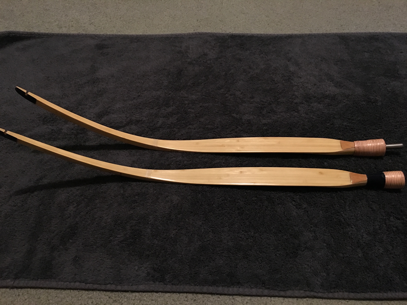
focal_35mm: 29
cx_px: 204
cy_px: 152
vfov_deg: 48.2
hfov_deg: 61.7
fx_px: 341
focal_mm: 4.15
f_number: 2.2
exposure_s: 1/15
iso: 250
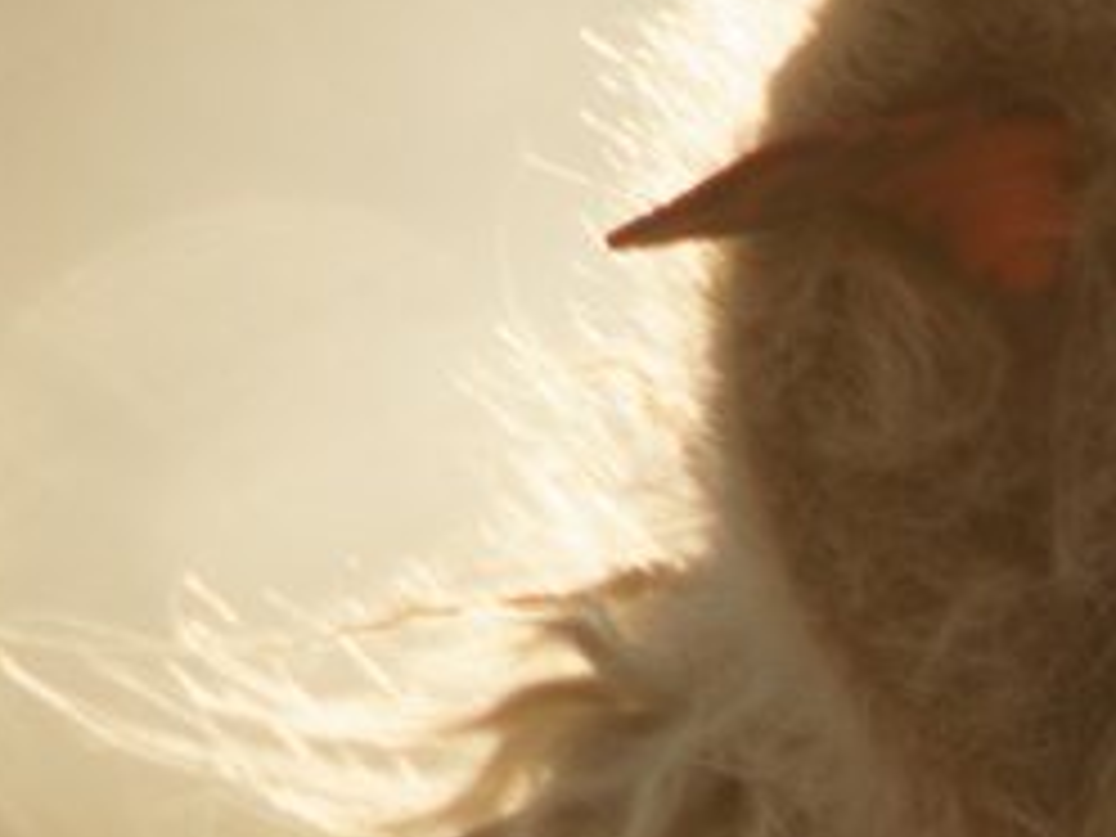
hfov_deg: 0.6
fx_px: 109292
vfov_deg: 0.4
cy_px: 1467
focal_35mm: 3390
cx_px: 2390
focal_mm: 360
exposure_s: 1/400
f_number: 6.3
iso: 100
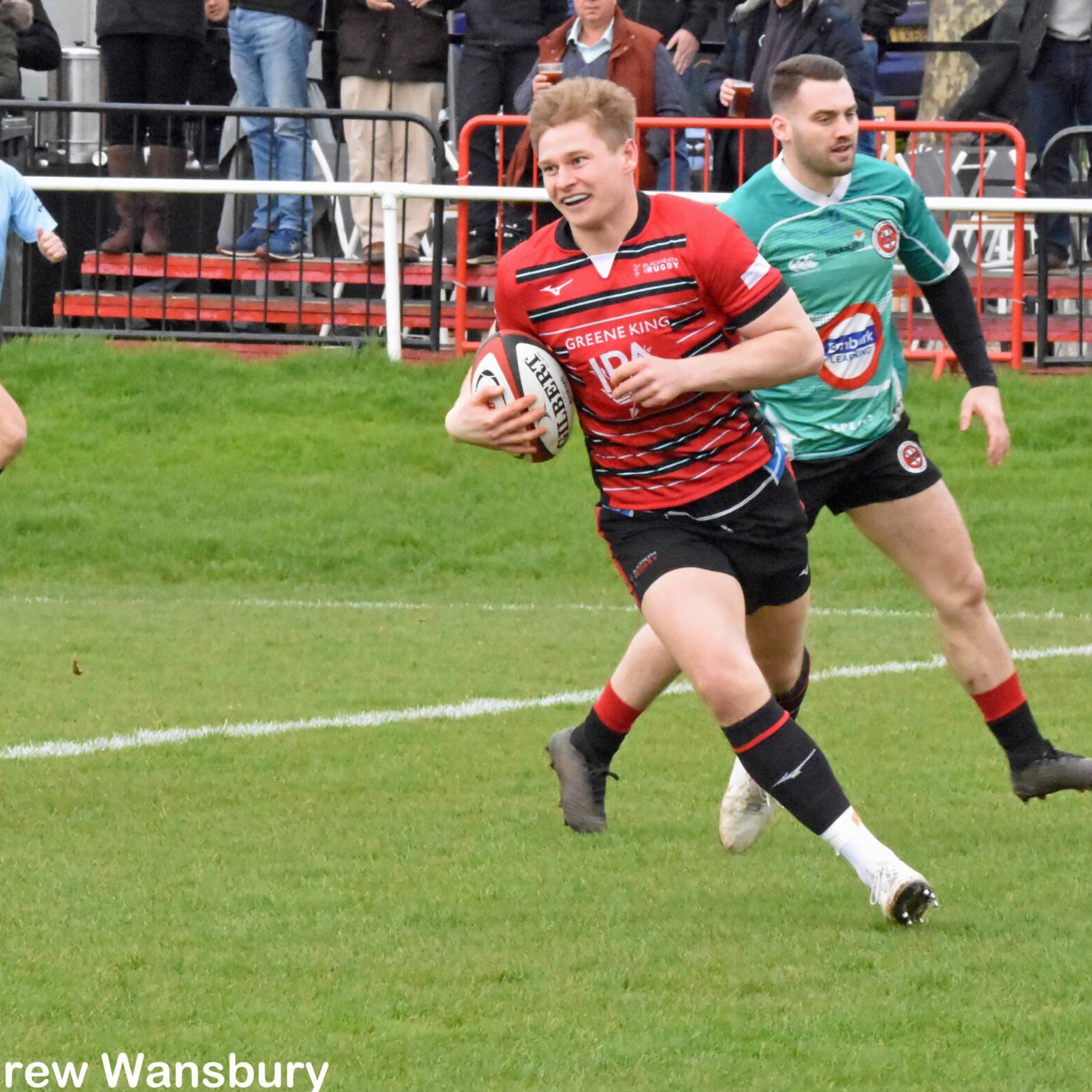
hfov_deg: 4.0
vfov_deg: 4.0
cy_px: 555
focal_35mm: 437
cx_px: 726
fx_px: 15597
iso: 16000
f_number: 20
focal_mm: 210
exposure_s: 1/1000
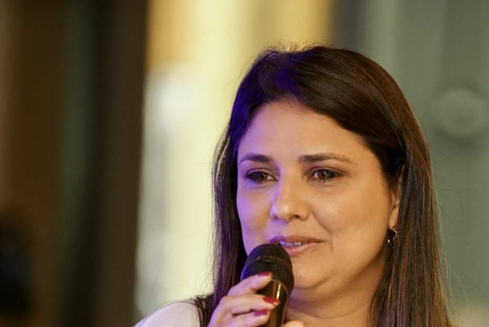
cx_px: 414
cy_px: 300
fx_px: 5125
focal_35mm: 377
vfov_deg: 3.7
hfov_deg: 5.5
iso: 2500
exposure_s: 1/160
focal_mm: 200
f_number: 2.8
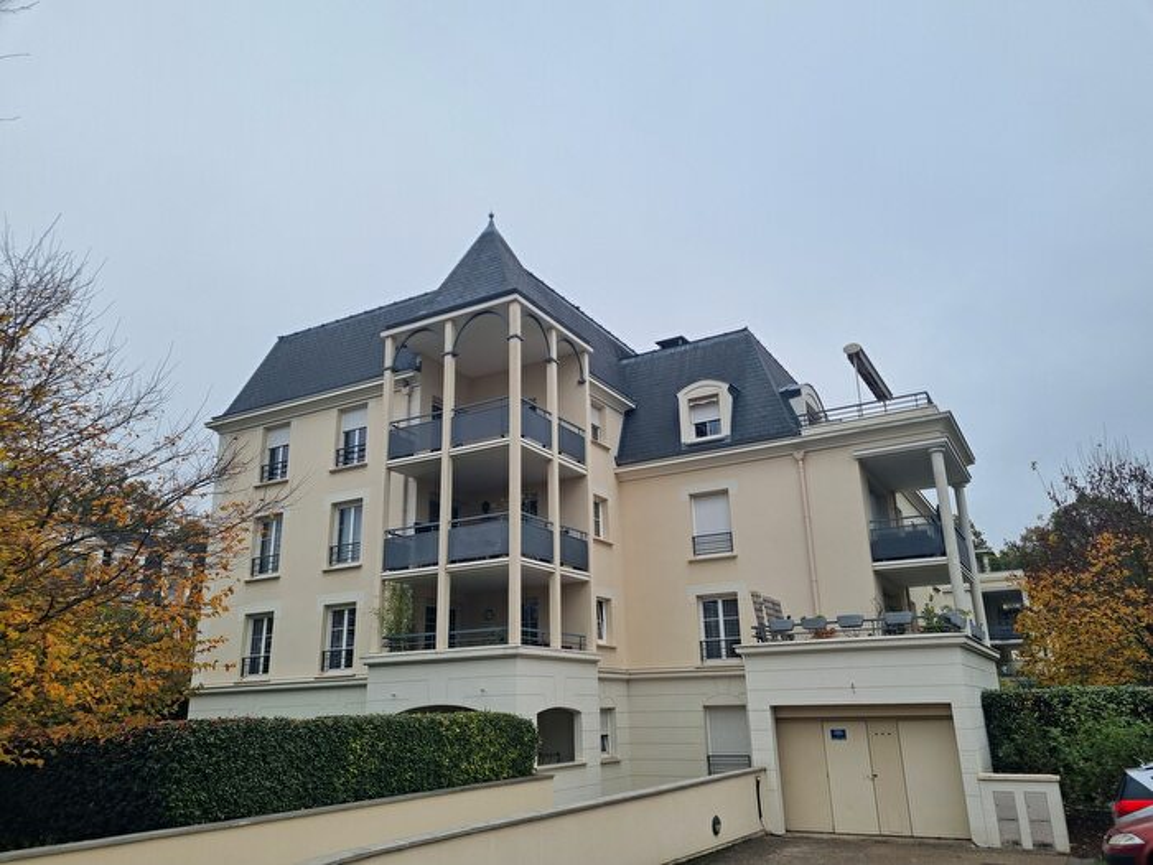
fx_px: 866
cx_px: 576
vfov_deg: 53.1
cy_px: 432
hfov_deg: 67.3
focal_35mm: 26
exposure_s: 1/1508
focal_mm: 5.4
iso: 50
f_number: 1.8
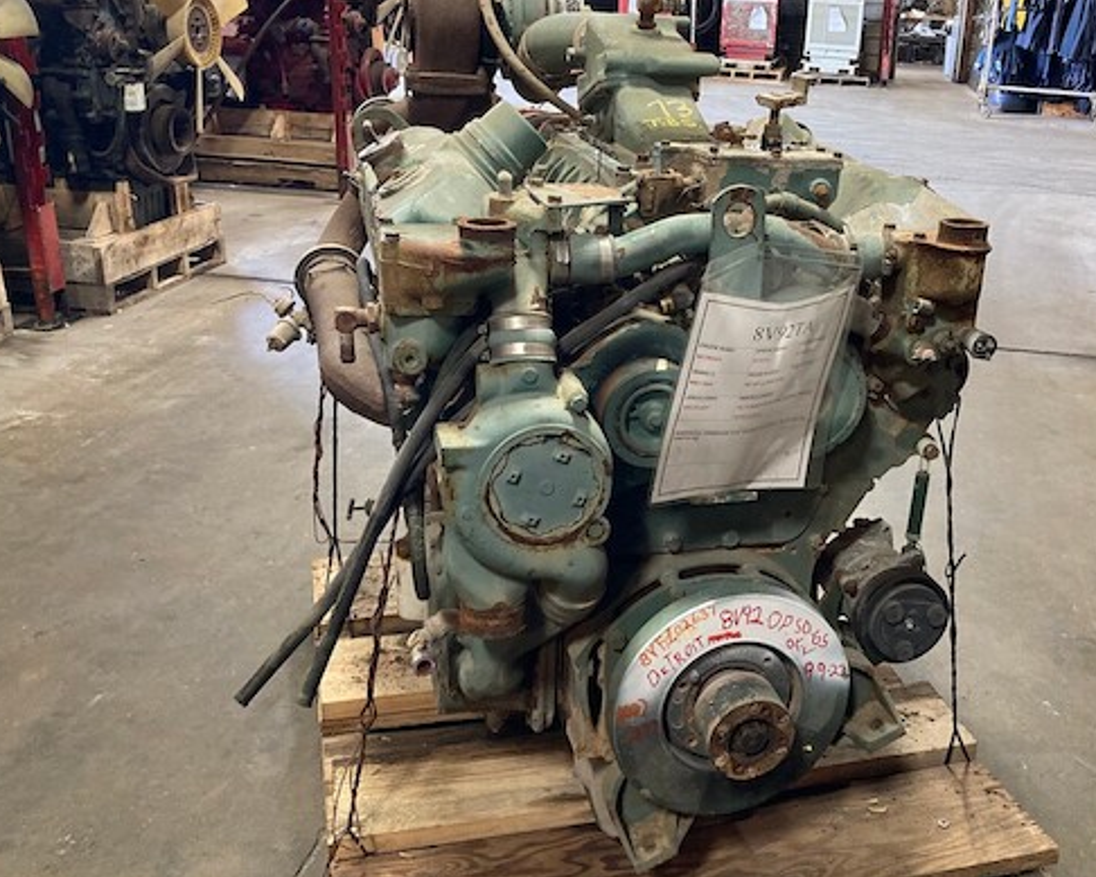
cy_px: 428
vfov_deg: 41.2
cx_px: 690
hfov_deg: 49.7
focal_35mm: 36
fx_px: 1168
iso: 250
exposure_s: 1/40
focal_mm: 3.99
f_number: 1.8
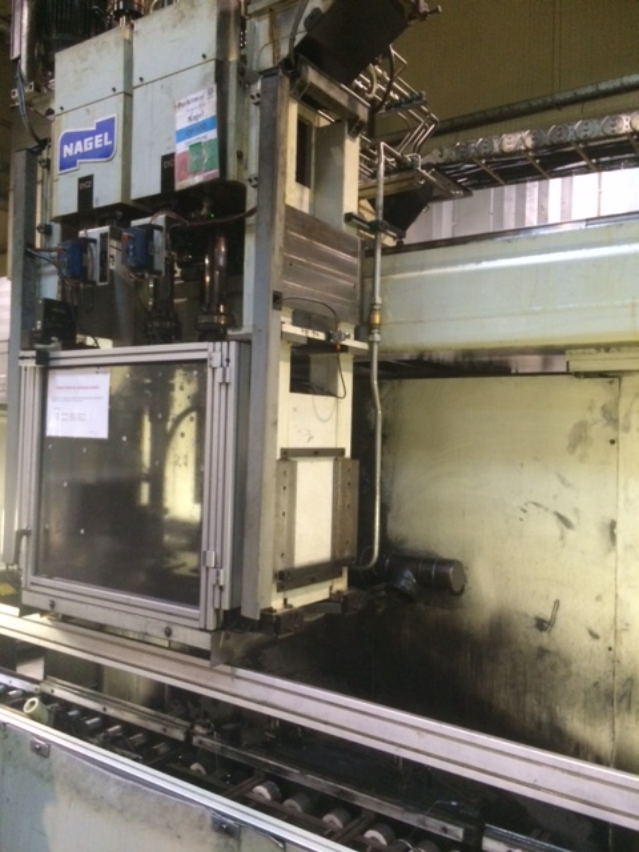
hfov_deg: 48.2
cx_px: 320
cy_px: 426
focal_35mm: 29
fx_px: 714
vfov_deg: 61.7
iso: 250
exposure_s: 1/25
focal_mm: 4.15
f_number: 2.2
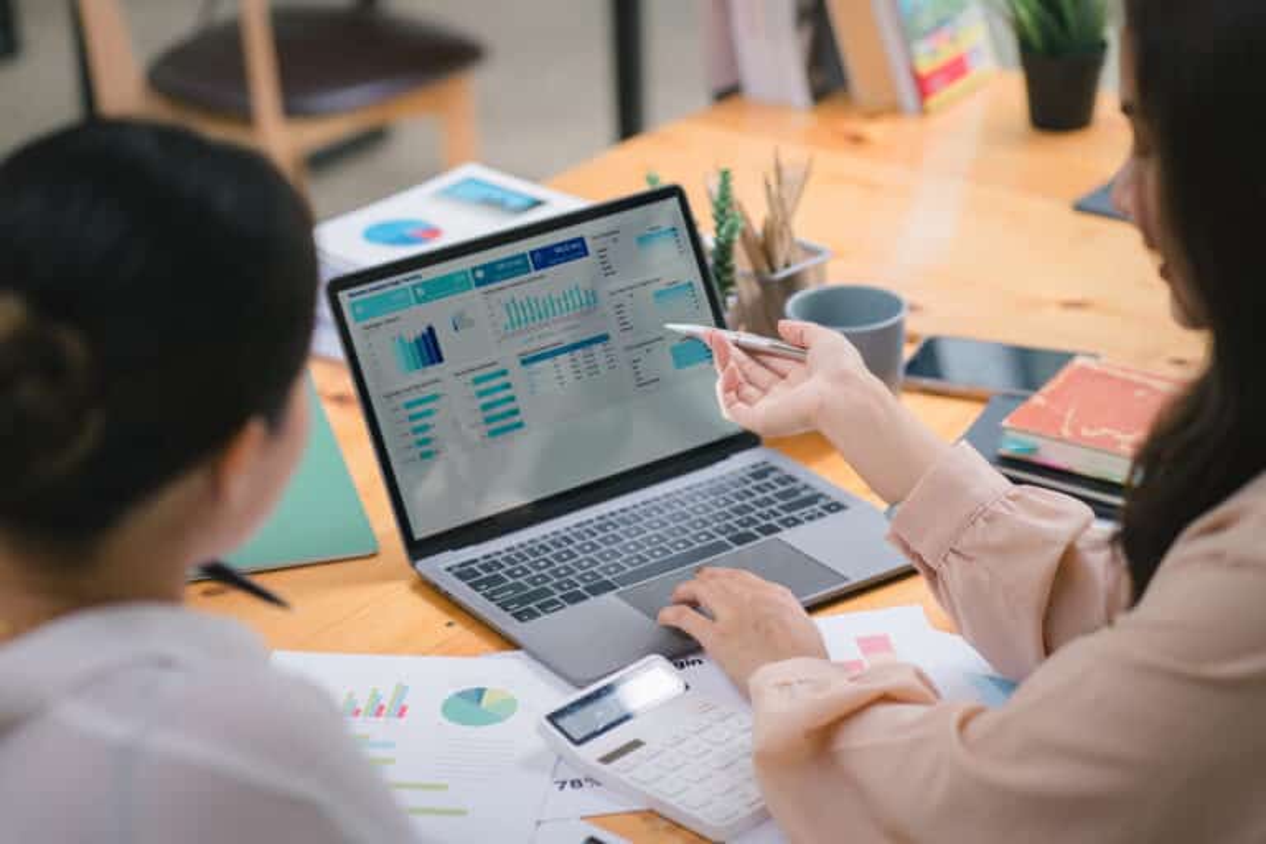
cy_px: 422
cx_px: 633
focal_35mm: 85
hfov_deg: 23.9
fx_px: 2989
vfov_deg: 16.1
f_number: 2.8
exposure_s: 1/320
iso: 400
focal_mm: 85
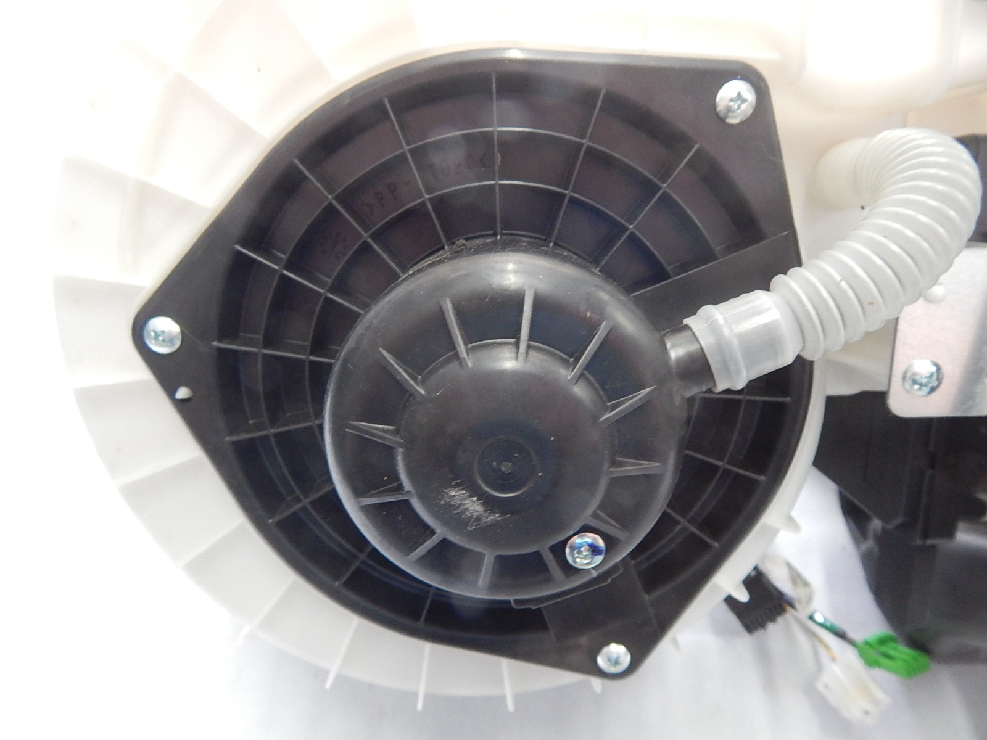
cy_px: 370
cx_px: 494
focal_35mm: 23
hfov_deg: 73.9
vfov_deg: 58.9
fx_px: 656
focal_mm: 4
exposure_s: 1/13
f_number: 3
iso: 400
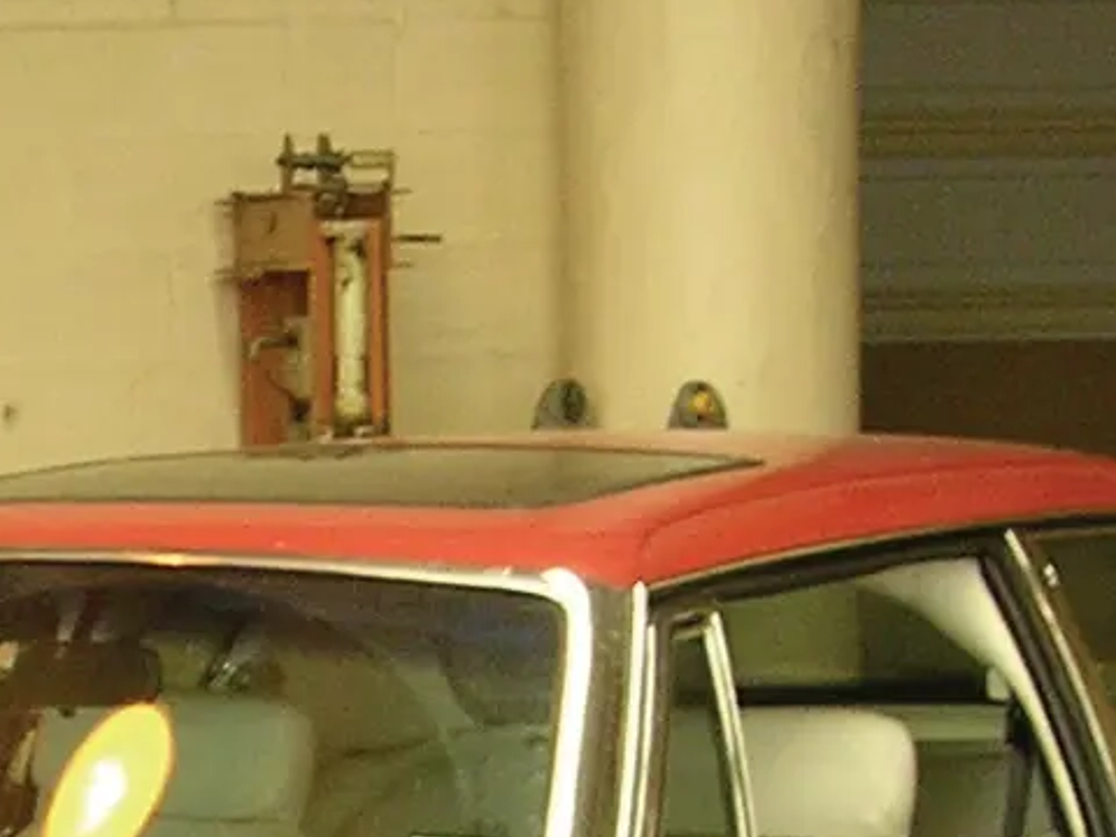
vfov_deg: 9.5
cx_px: -167
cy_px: 1244
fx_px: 4900
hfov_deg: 12.7
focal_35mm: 152
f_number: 2.8
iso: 233
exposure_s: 1/3
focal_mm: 5.8
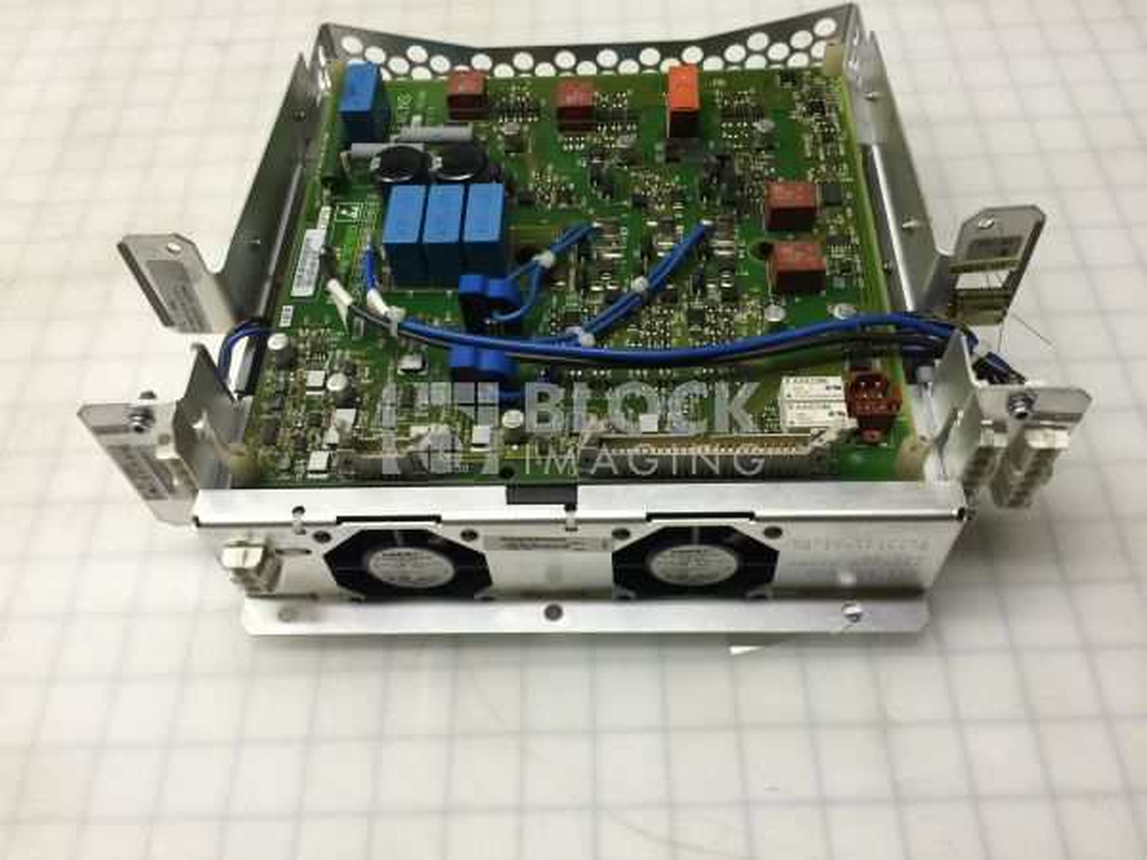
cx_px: 574
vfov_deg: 48.2
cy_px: 430
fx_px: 961
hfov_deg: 61.7
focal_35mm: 29
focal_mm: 4.15
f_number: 2.2
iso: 32
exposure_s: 1/15
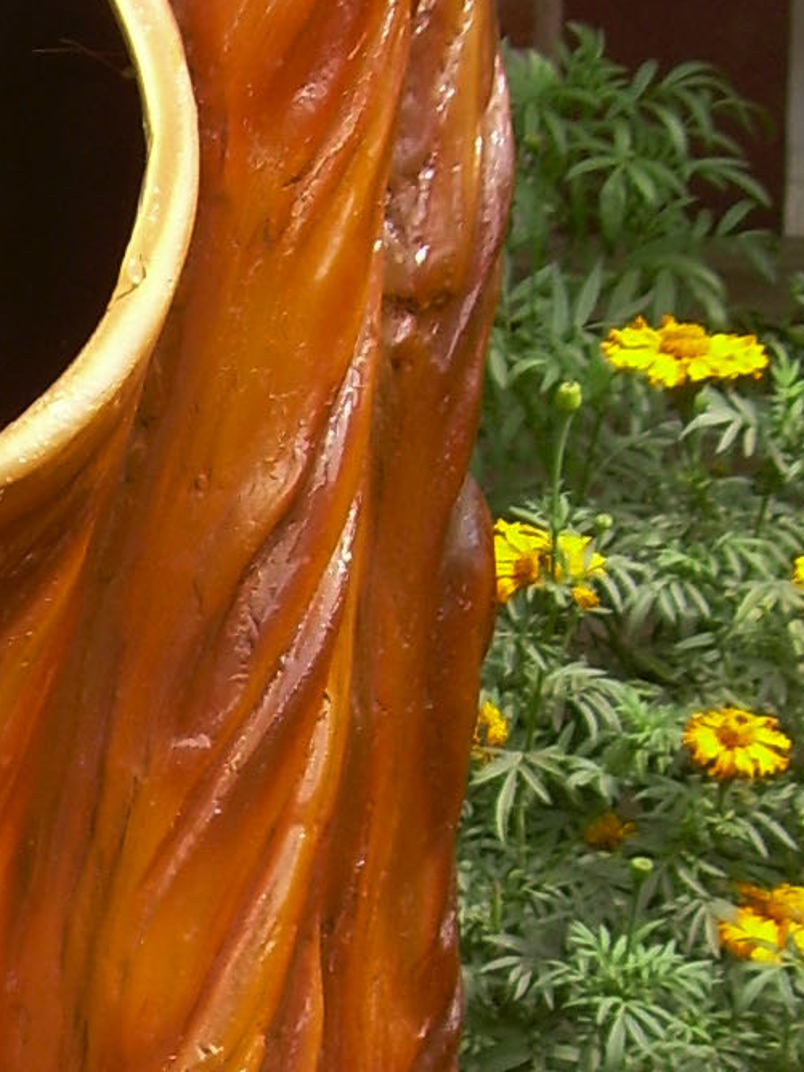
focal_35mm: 170
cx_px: -257
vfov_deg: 11.4
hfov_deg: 8.6
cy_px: 1213
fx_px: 5265
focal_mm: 8.3
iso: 50
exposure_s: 1/229
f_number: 3.1
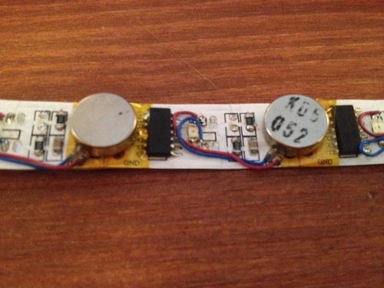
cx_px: 192
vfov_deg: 40.7
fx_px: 388
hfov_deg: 52.6
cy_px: 144
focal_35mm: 35
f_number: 2.4
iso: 800
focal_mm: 4.28
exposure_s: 1/15
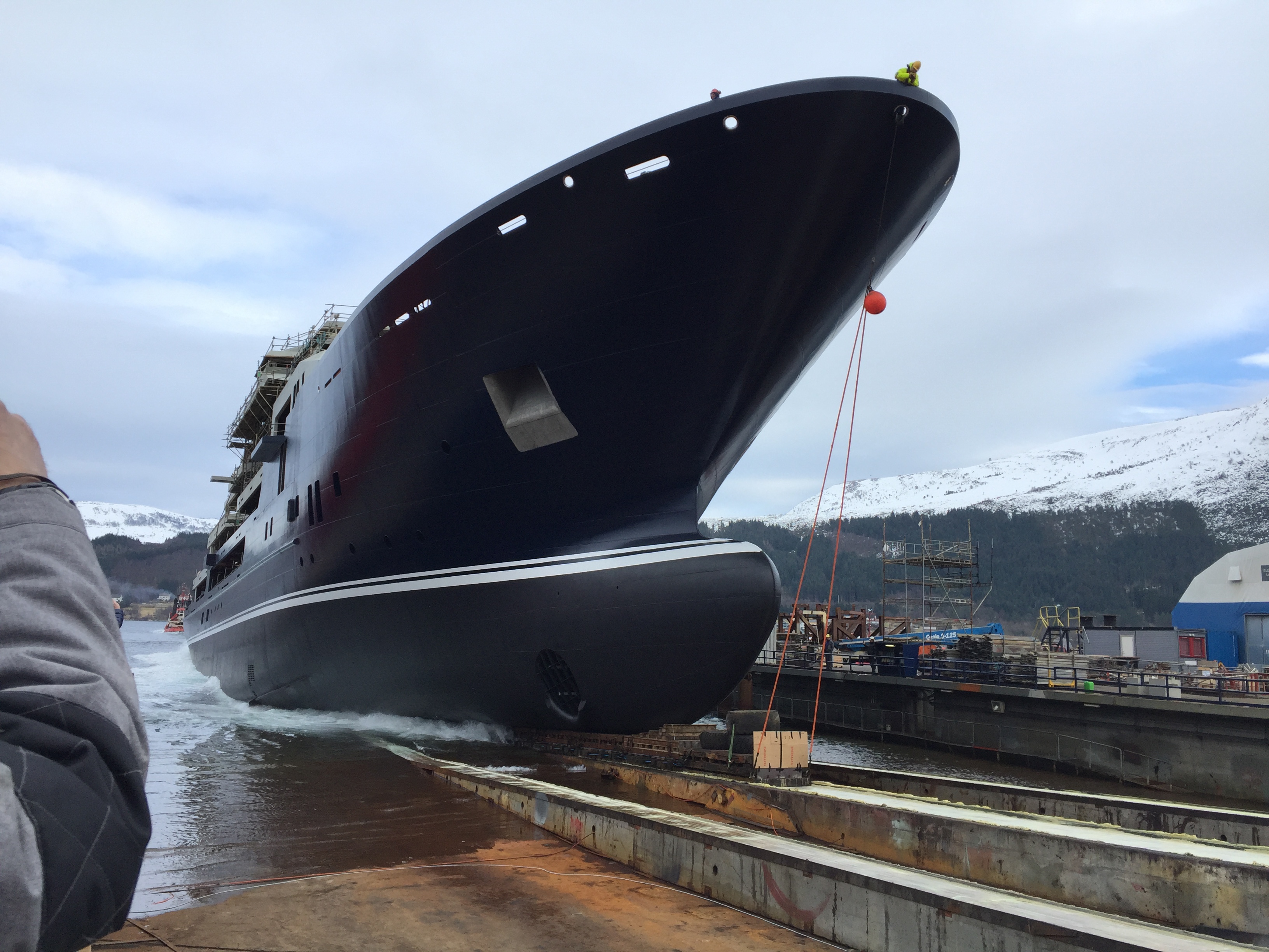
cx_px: 634
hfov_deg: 61.7
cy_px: 476
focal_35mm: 29
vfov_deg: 48.2
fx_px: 1063
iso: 32
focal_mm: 4.15
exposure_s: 1/898
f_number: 2.2
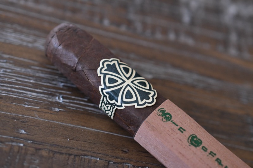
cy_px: 84
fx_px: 422
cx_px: 126
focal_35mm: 60
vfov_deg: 22.6
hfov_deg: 33.4
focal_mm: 40
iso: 2000
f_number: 4.5
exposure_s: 1/125
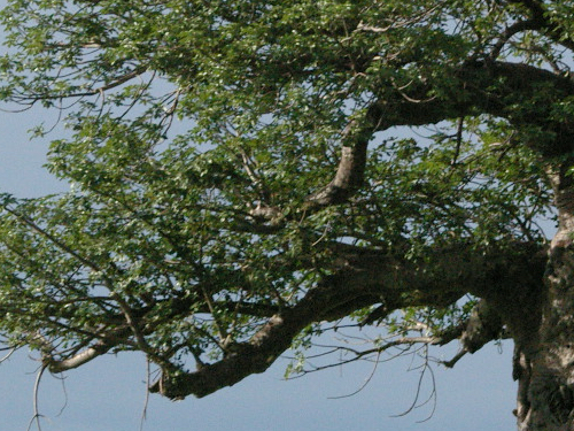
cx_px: 630
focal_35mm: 390
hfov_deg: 5.1
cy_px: 308
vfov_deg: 3.8
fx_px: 6467
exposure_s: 1/1000
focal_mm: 88
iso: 1600
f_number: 9.5
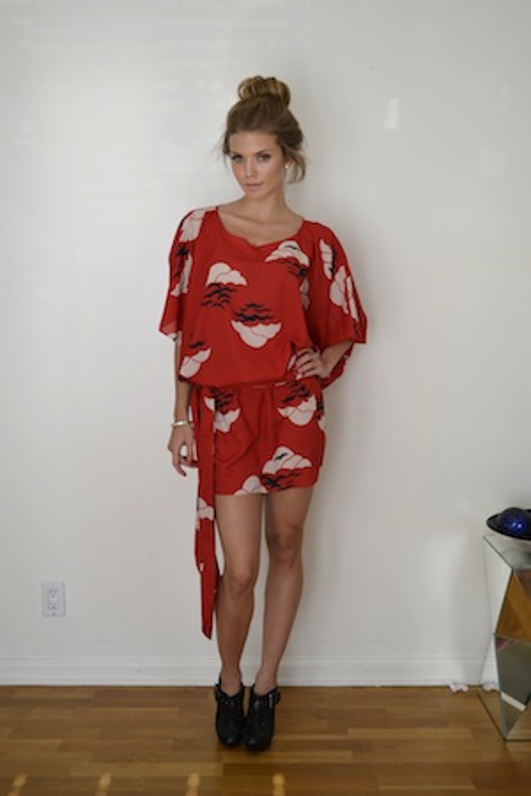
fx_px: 863
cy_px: 398
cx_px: 266
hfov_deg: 34.2
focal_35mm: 39
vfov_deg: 49.6
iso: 400
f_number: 5
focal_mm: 26
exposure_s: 1/100
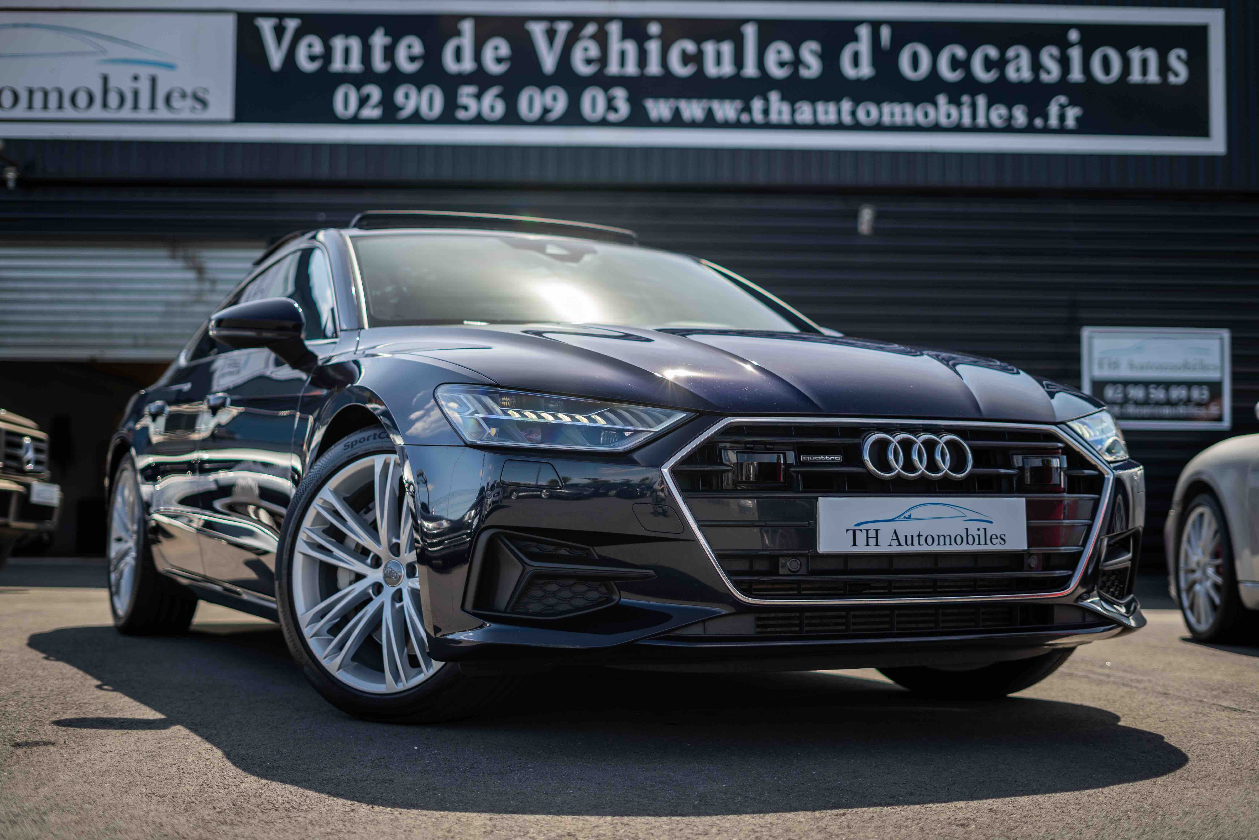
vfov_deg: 27.0
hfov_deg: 39.6
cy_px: 420
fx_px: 1748
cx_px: 630
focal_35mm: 50
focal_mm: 50
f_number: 1.8
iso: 80
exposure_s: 1/1250
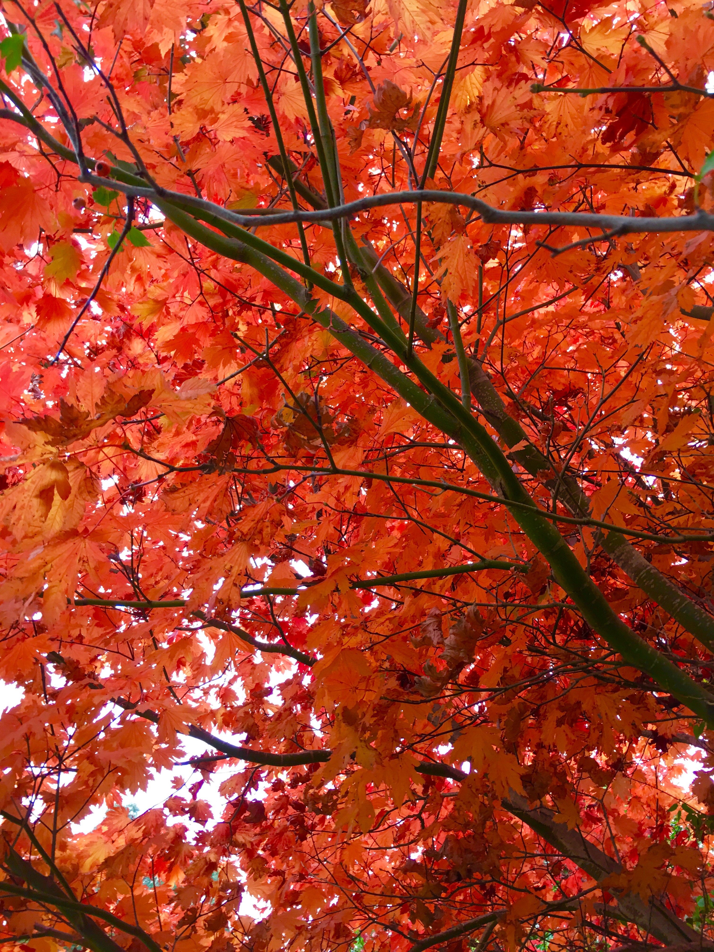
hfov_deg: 48.2
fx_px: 798
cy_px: 476
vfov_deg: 61.7
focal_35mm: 29
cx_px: 357
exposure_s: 1/33
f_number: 2.2
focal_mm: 4.15
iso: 32
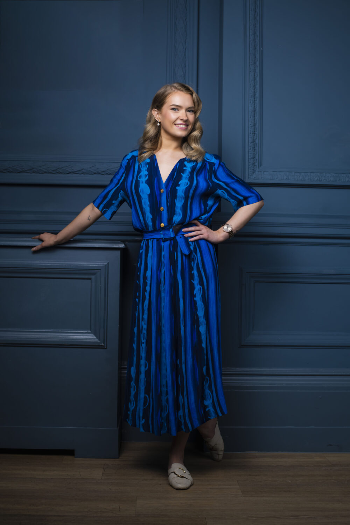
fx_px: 729
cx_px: 175
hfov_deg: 27.0
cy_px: 262
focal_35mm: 50
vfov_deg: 39.6
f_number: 5.6
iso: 250
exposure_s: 1/200
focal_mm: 50
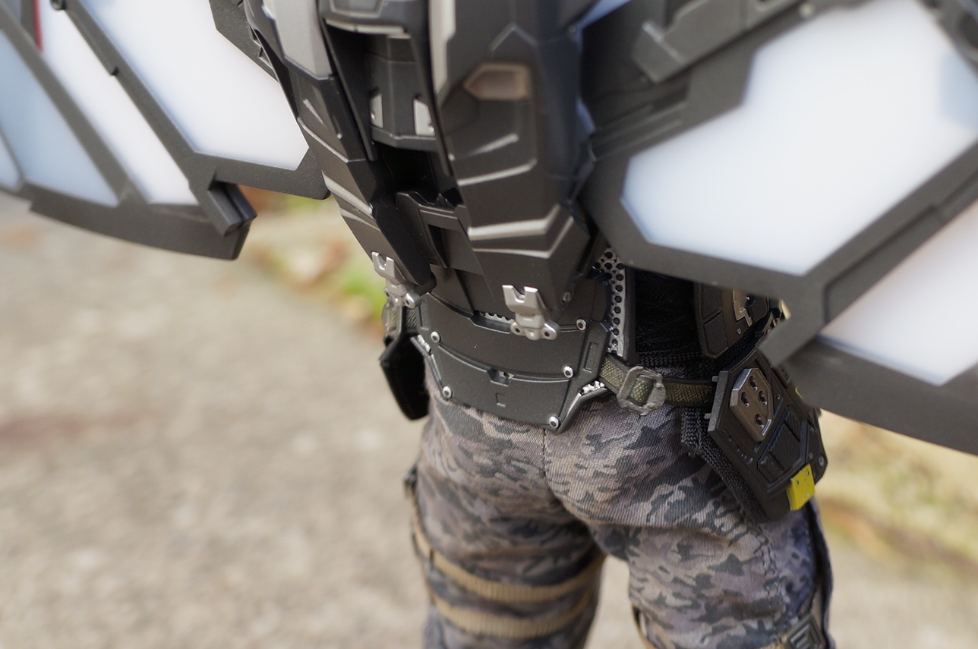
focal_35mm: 57
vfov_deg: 23.1
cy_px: 74
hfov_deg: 34.0
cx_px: 786
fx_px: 1546
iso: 200
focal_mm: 20
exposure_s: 1/125
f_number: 3.5
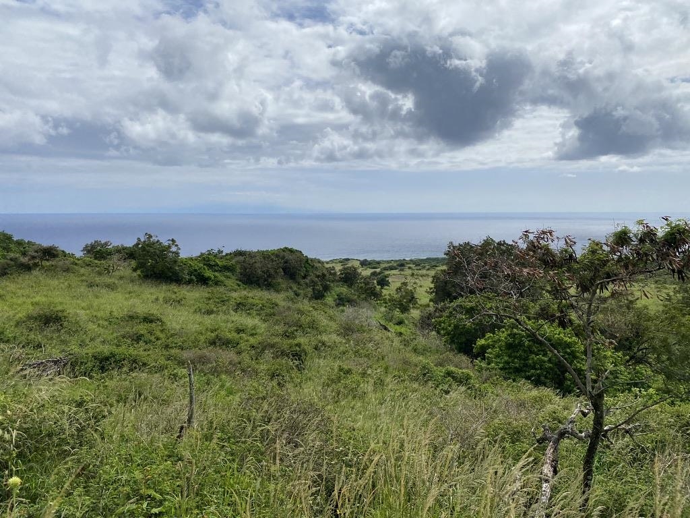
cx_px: 345
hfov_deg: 67.3
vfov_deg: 53.1
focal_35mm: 26
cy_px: 259
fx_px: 518
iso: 32
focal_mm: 4.25
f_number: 1.8
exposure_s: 1/7194
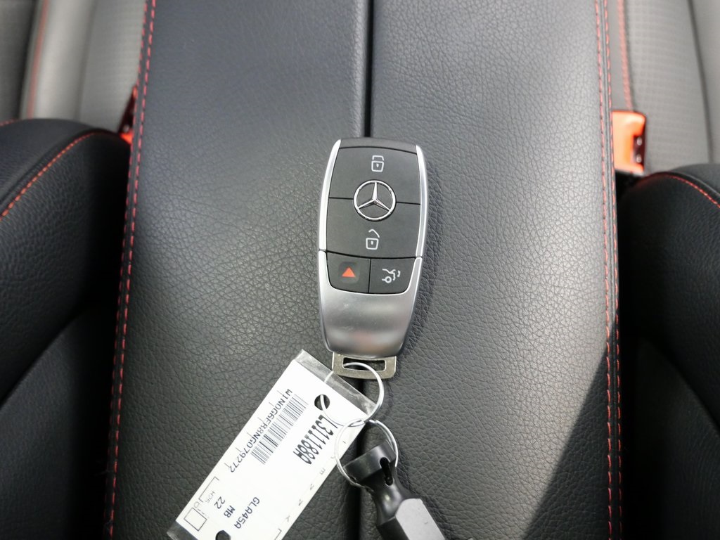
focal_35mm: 34
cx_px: 360
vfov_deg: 41.8
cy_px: 270
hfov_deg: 54.0
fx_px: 707
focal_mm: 17
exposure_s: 1/4
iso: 3200
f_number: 3.8
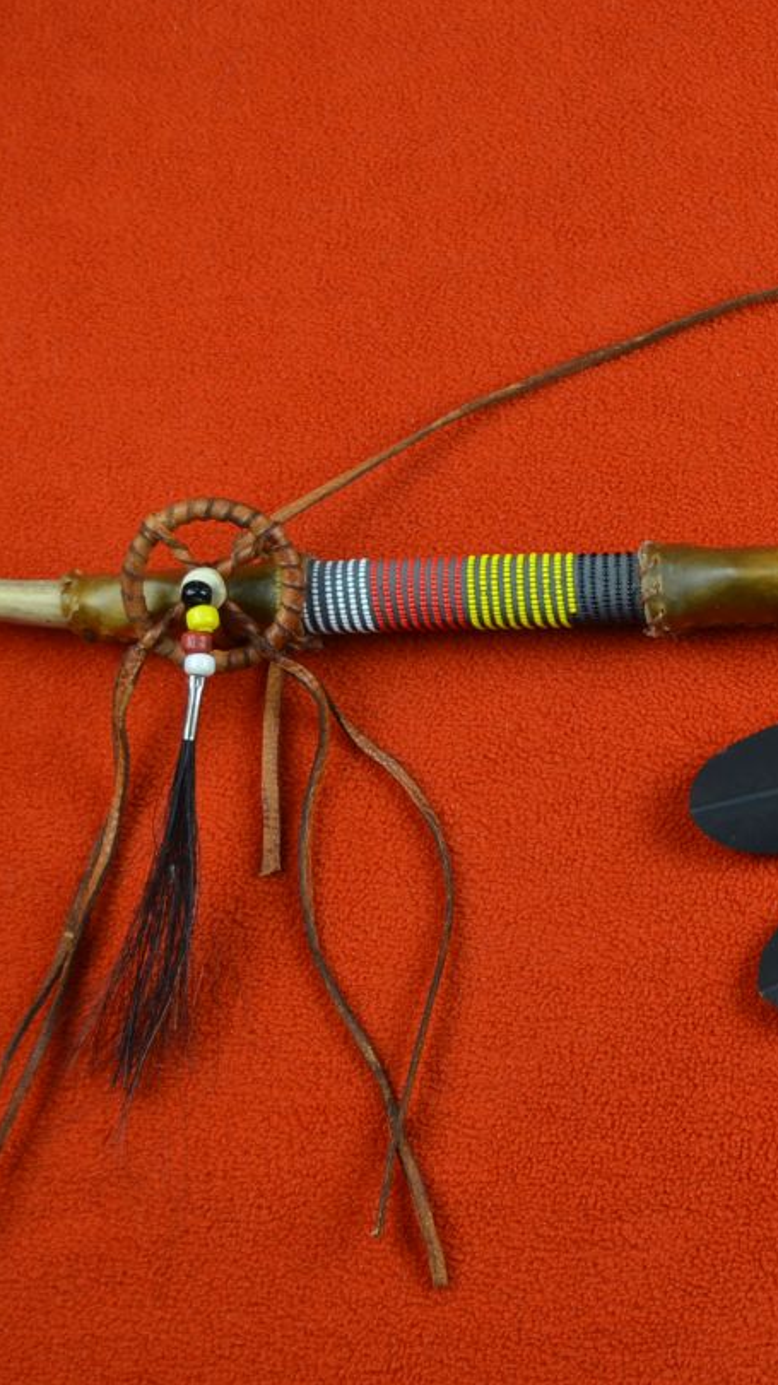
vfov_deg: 26.2
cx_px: 857
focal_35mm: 81
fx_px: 2974
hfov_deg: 14.6
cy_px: 690
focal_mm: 34
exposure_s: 1/60
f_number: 5
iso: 450
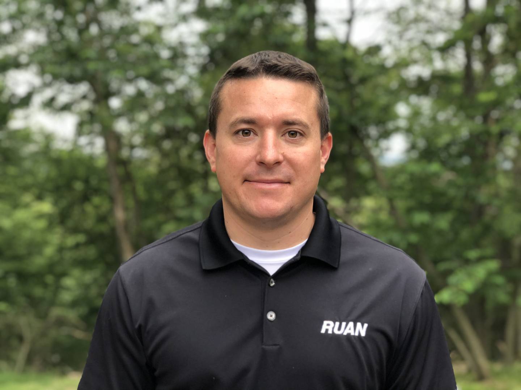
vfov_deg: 28.0
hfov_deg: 36.8
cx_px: 260
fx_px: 783
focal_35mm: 52
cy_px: 195
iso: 40
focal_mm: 6
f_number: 2.4
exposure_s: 1/60
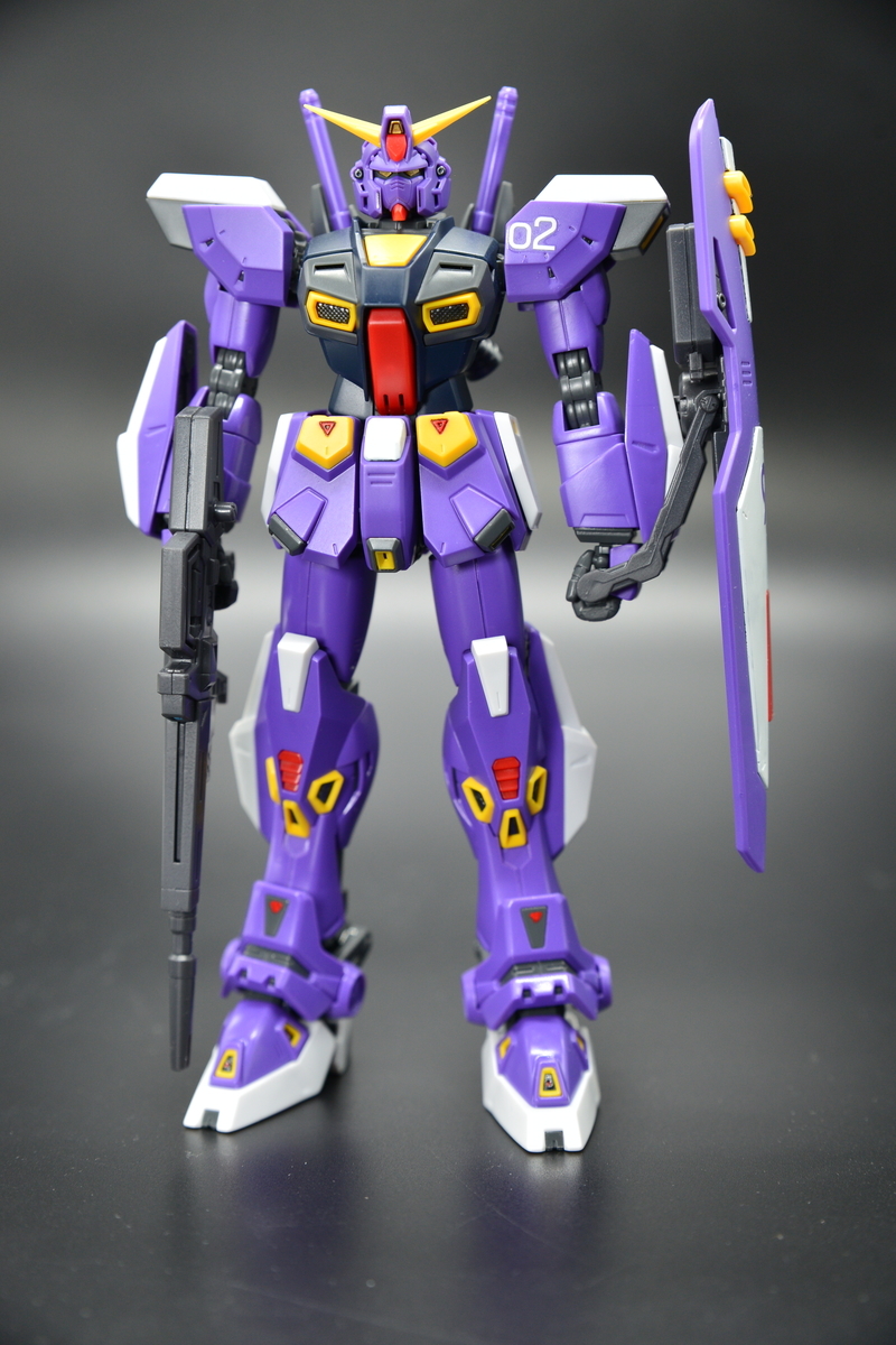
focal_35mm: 62
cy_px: 672
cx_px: 448
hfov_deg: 21.9
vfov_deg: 32.4
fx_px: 2314
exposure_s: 1/60
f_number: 5.6
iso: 560
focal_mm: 62
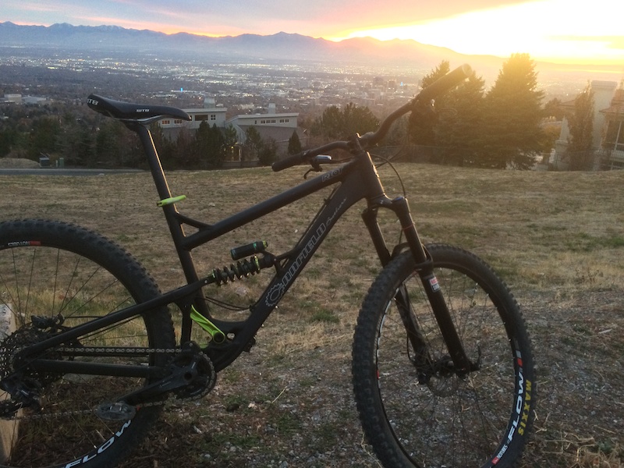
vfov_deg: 48.2
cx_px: 312
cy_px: 234
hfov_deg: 61.7
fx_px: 523
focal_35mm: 29
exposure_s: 1/24
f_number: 2.2
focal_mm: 4.15
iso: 250
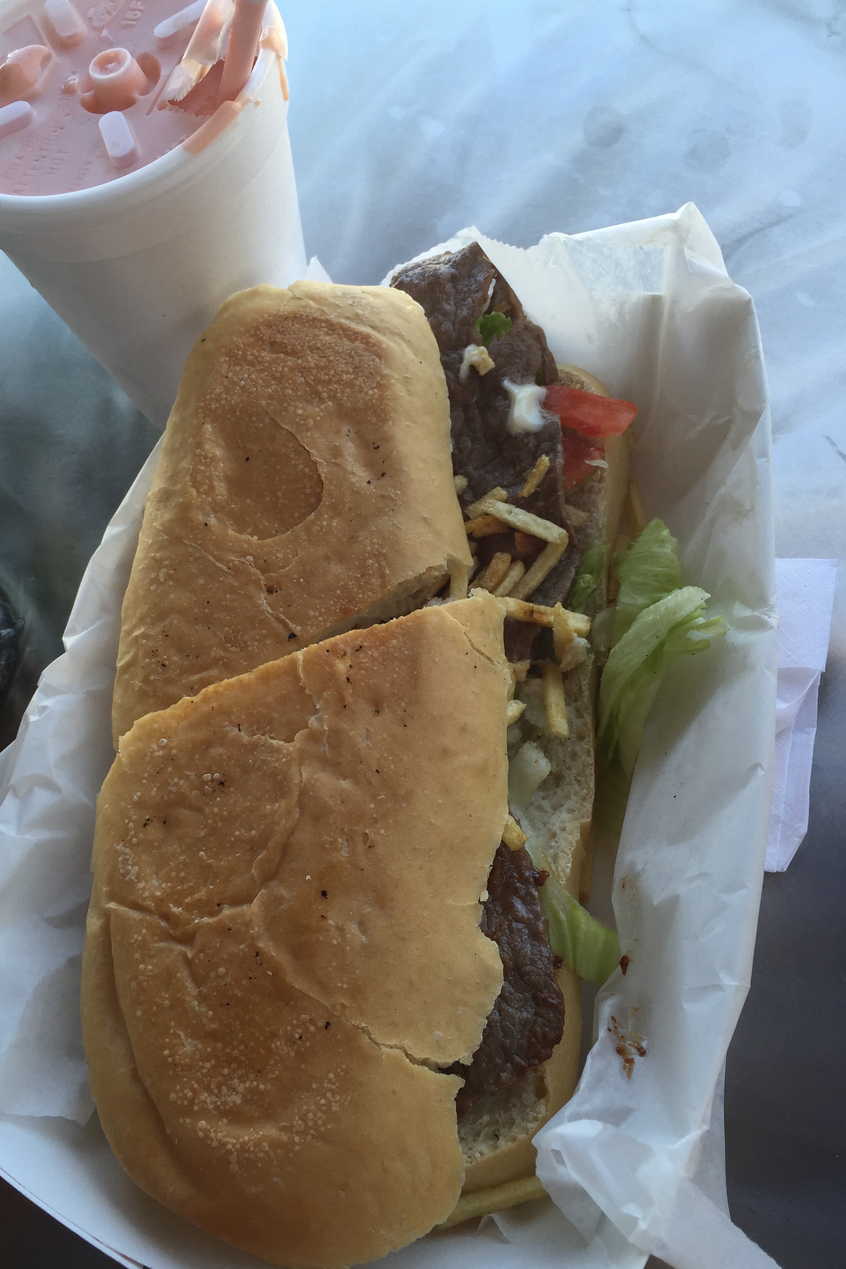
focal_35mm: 32
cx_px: 348
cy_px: 633
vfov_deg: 58.7
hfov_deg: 41.0
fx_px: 1128
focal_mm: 4.15
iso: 32
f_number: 2.2
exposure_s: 1/286
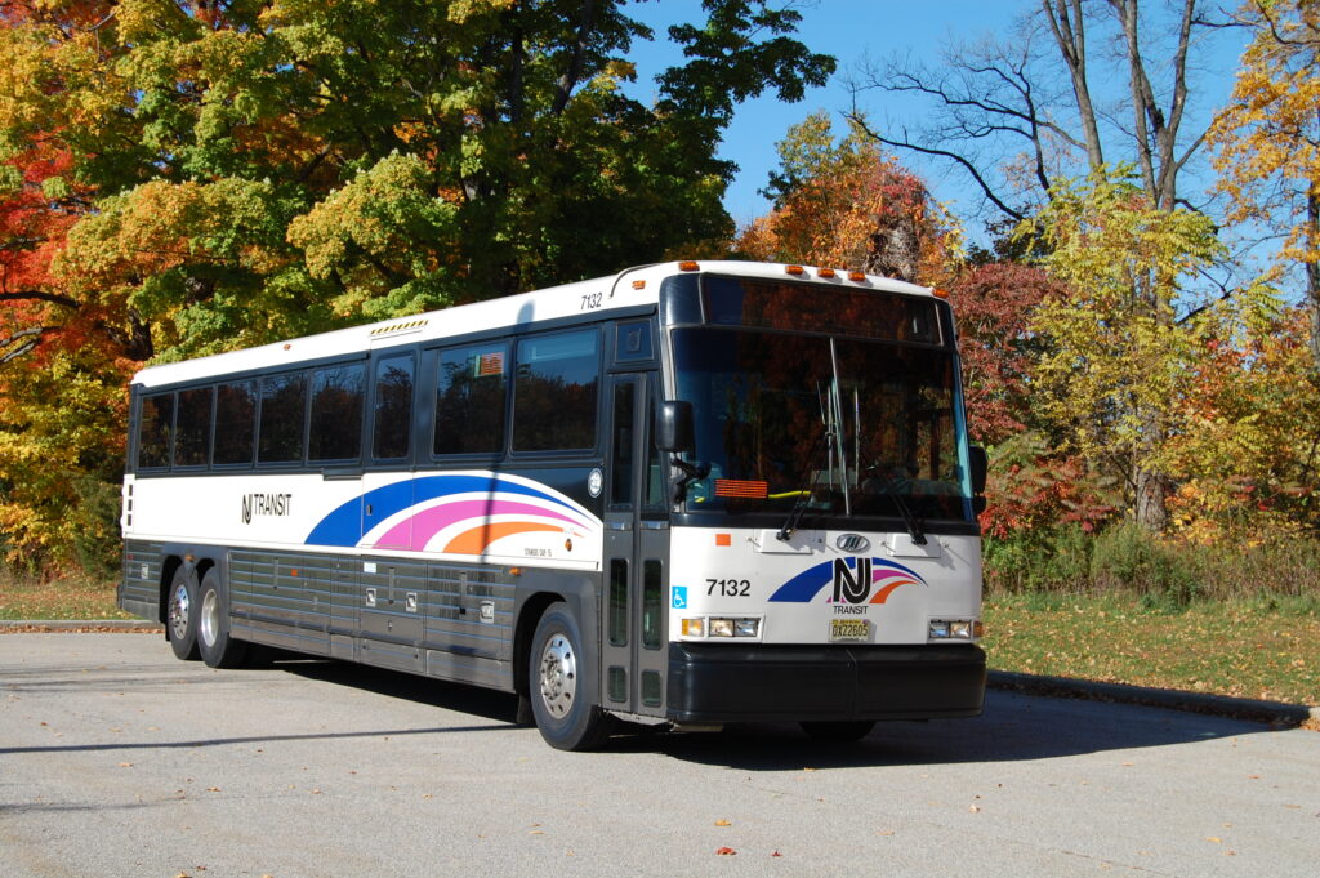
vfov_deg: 23.7
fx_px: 2088
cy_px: 439
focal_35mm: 57
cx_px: 660
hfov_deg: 35.1
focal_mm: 38
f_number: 9
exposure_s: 1/320
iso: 200
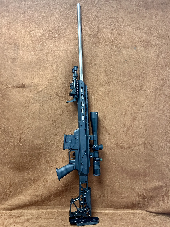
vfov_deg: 67.3
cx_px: 85
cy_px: 114
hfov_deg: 53.1
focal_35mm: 26
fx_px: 170
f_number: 1.5
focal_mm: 5.7
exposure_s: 1/60
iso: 250
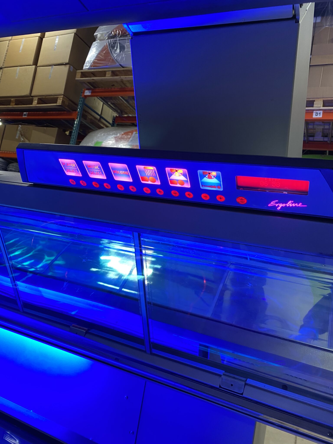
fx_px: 333
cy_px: 222
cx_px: 166
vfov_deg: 67.3
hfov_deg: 53.1
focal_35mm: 26
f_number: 1.8
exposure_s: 1/60
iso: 160
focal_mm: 4.25
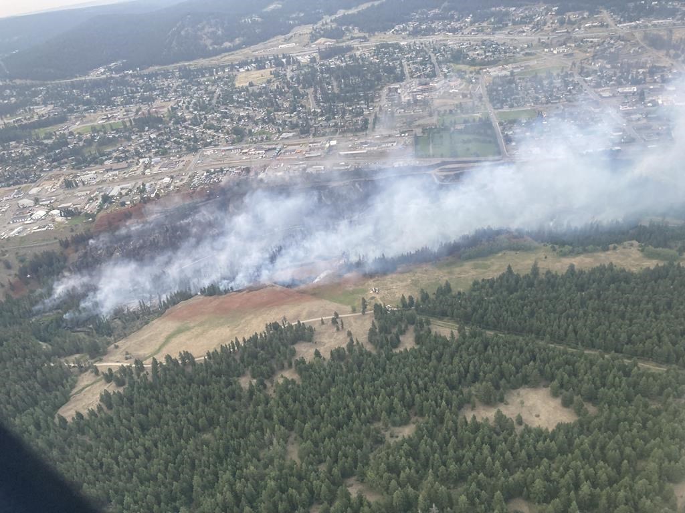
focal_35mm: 28
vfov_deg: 49.7
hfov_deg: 63.4
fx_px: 554
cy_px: 256
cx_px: 342
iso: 80
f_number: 1.8
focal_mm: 3.99
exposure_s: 1/88
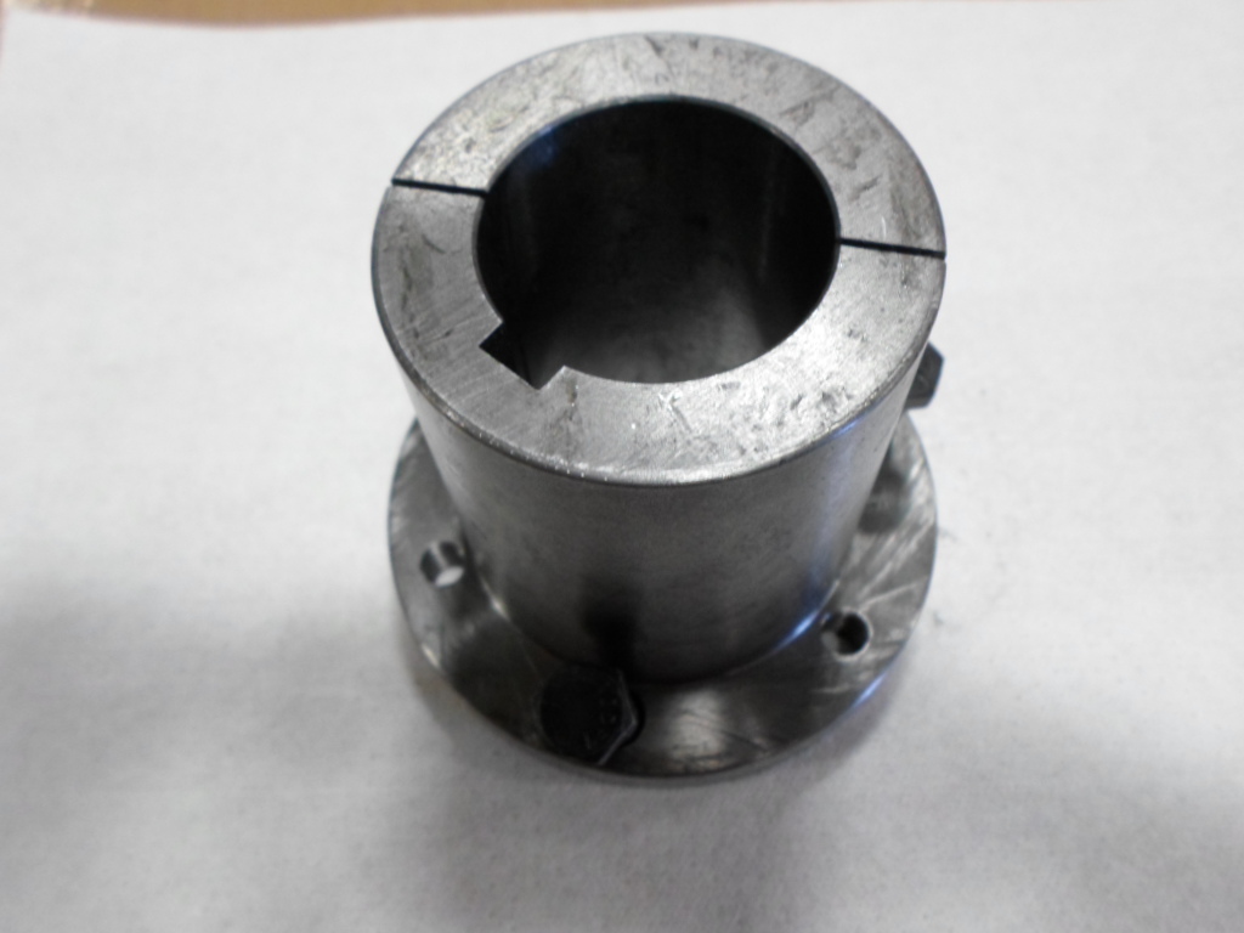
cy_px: 466
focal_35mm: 25
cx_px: 622
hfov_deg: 69.4
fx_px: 898
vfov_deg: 54.9
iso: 160
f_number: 2.5
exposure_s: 1/30
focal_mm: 4.5
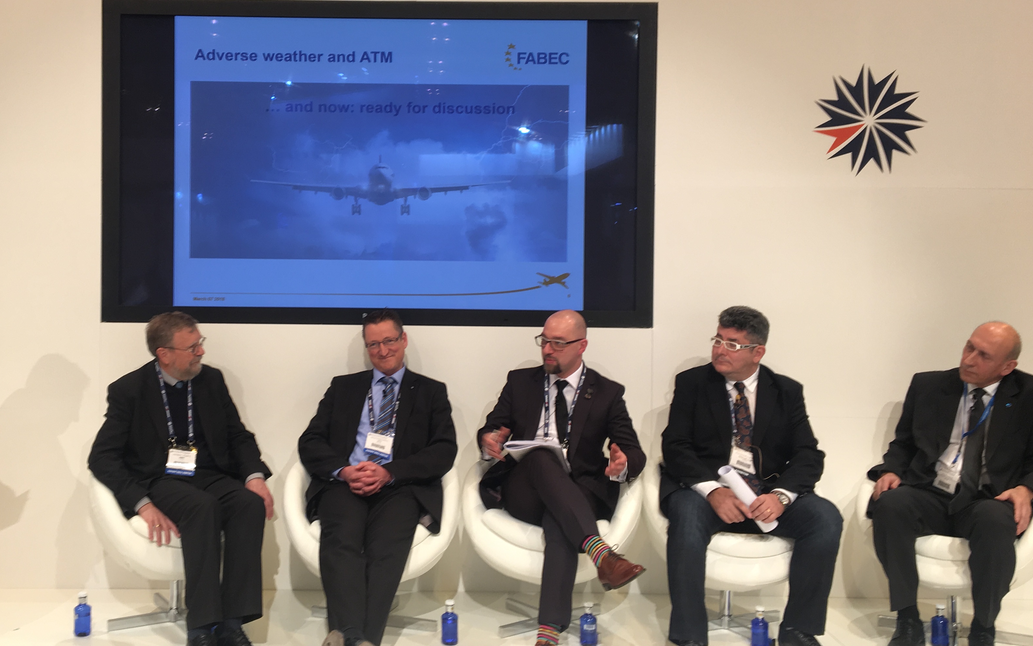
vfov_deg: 32.7
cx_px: 408
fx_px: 1098
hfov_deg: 50.0
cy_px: 263
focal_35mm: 39
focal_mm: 4.15
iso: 25
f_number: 2.2
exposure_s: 1/33
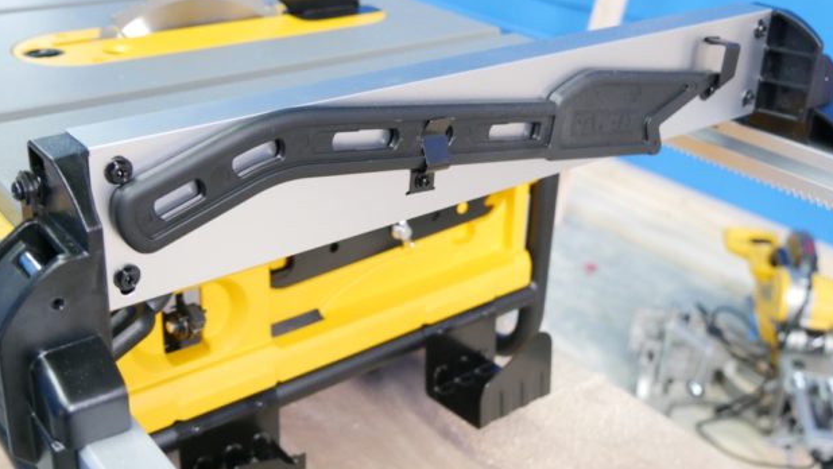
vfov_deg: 28.3
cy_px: 171
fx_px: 928
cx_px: 417
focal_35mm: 42
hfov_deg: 48.3
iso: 3200
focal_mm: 19
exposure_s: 1/40
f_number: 3.8
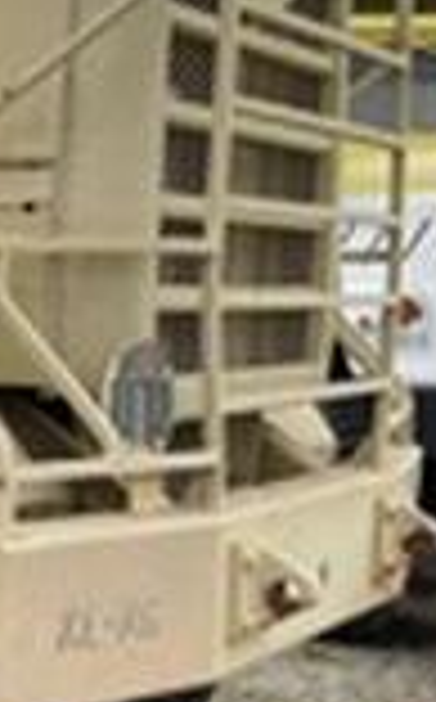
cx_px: -580
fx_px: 1622
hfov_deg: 12.4
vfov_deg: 24.4
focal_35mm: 85
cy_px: 356
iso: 32
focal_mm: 5.1
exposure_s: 1/4202
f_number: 1.6
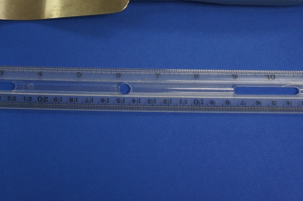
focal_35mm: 59
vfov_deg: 22.2
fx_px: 497
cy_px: 5
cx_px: 80
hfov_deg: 33.3
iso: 200
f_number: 5.6
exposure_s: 1/15
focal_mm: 19
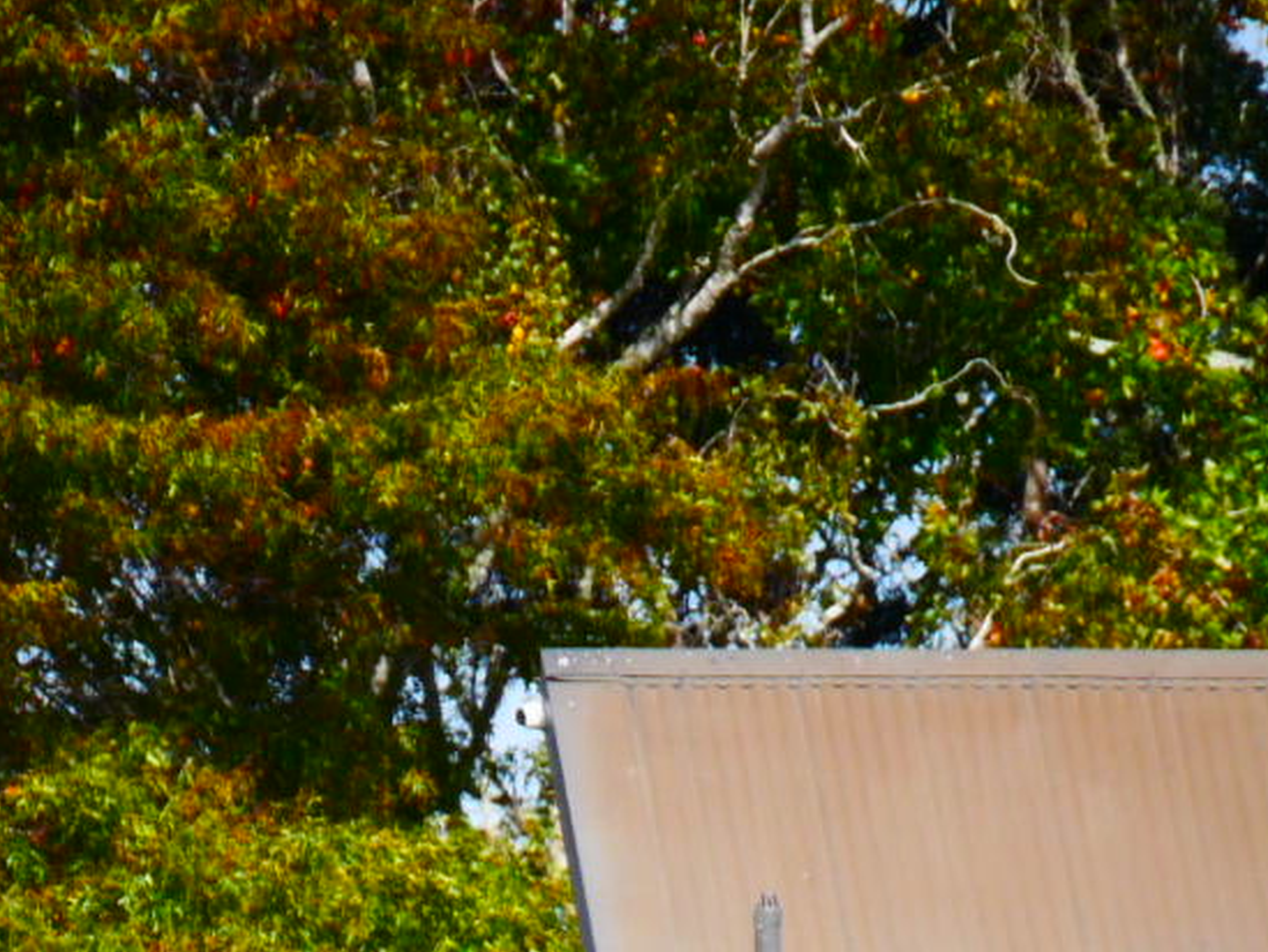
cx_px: 527
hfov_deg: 1.8
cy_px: 1666
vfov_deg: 1.4
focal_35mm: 1076
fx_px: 39423
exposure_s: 1/640
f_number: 5.6
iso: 200
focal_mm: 130
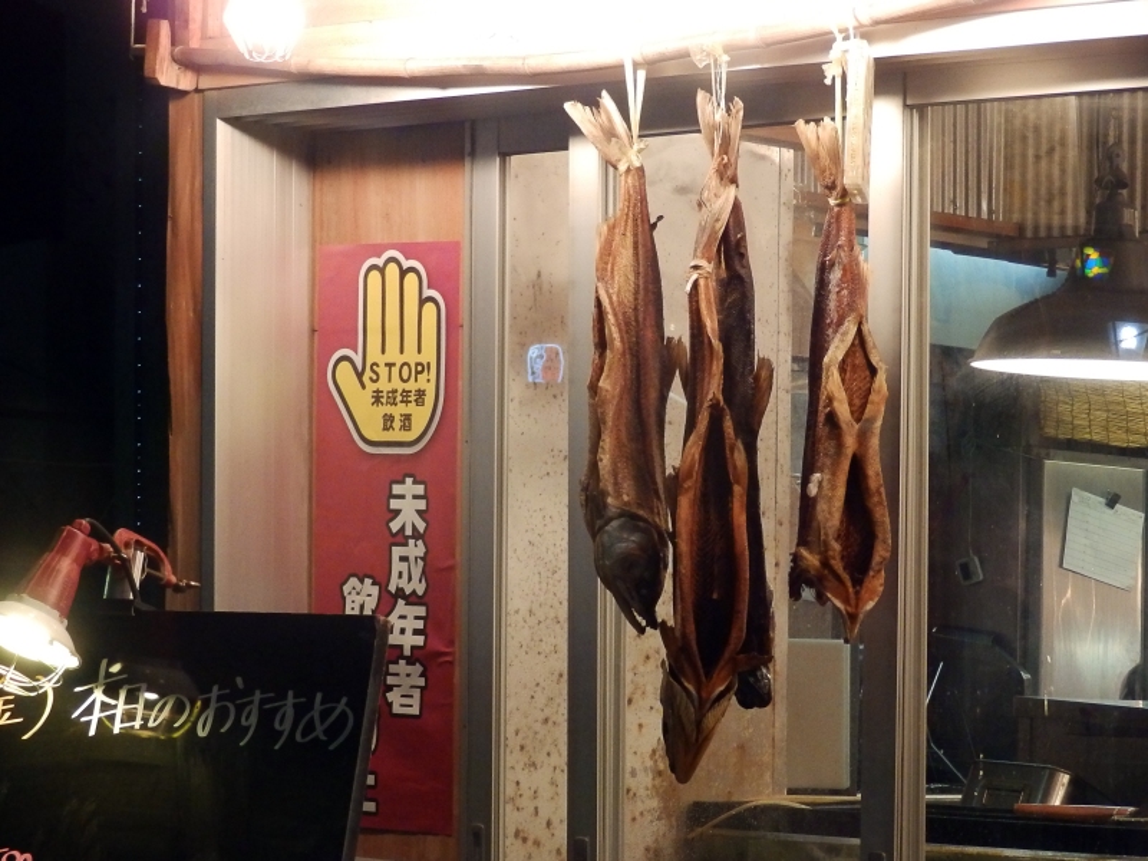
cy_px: 430
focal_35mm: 115
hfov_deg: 17.1
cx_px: 574
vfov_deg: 12.9
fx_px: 3814
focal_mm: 20.6
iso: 800
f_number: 4.8
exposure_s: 1/50
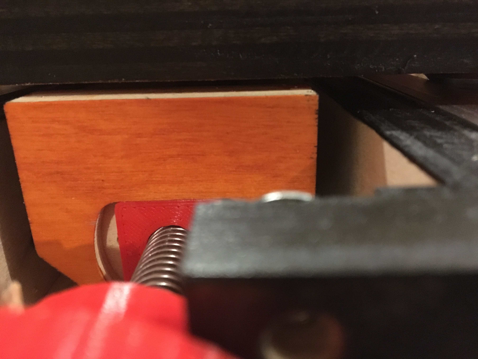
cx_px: 239
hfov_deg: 61.7
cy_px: 180
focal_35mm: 29
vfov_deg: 48.2
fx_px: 400
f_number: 2.2
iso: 800
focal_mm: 4.15
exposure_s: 1/15
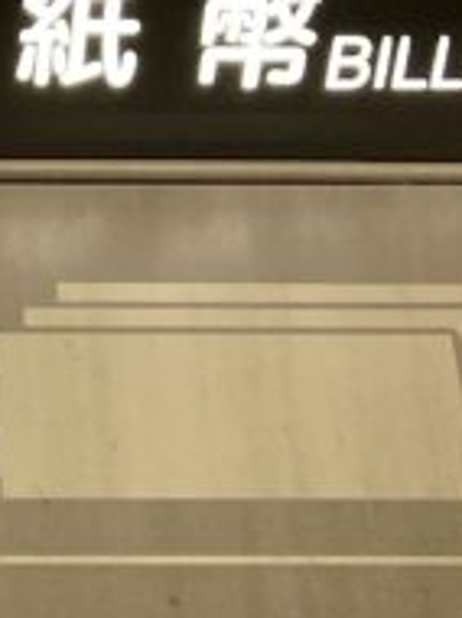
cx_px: -377
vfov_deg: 12.1
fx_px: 2693
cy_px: 1103
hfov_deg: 9.3
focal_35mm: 151
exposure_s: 1/60
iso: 64
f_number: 1.8
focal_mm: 3.99
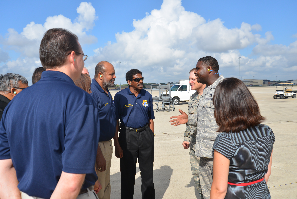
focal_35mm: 35
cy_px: 100
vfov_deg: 37.9
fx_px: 289
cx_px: 148
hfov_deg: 54.4
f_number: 9
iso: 100
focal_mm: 35
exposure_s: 1/320
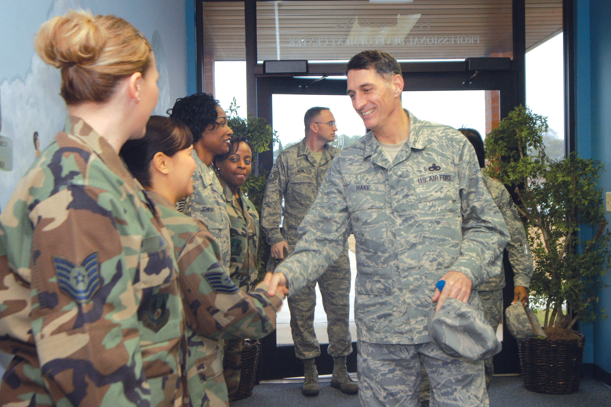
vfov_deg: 28.3
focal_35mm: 48
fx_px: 806
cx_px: 307
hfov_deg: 41.5
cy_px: 200
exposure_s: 1/60
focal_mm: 31
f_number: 5.6
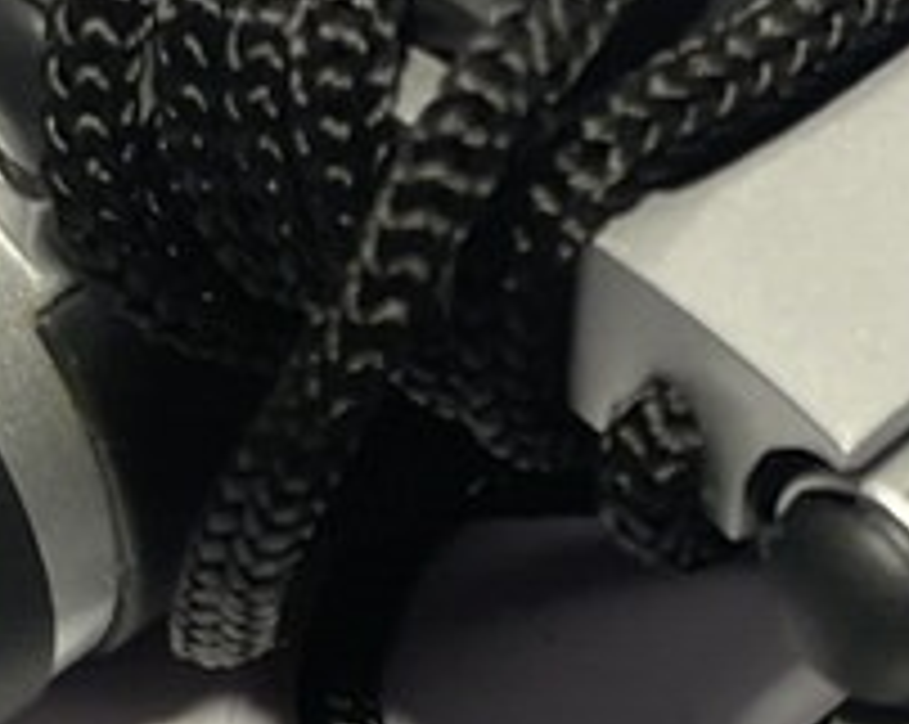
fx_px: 4056
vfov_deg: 10.0
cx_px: 598
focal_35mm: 151
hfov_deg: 12.8
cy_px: 913
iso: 32
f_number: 1.6
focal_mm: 4.2
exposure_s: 1/237
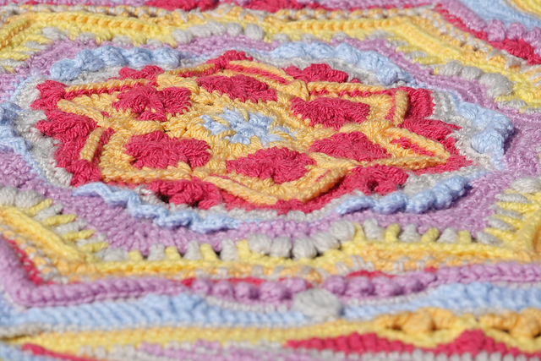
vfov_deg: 6.2
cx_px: 270
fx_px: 3322
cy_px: 180
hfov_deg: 9.3
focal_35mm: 221
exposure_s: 1/1000
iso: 100
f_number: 5.6
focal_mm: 81.1
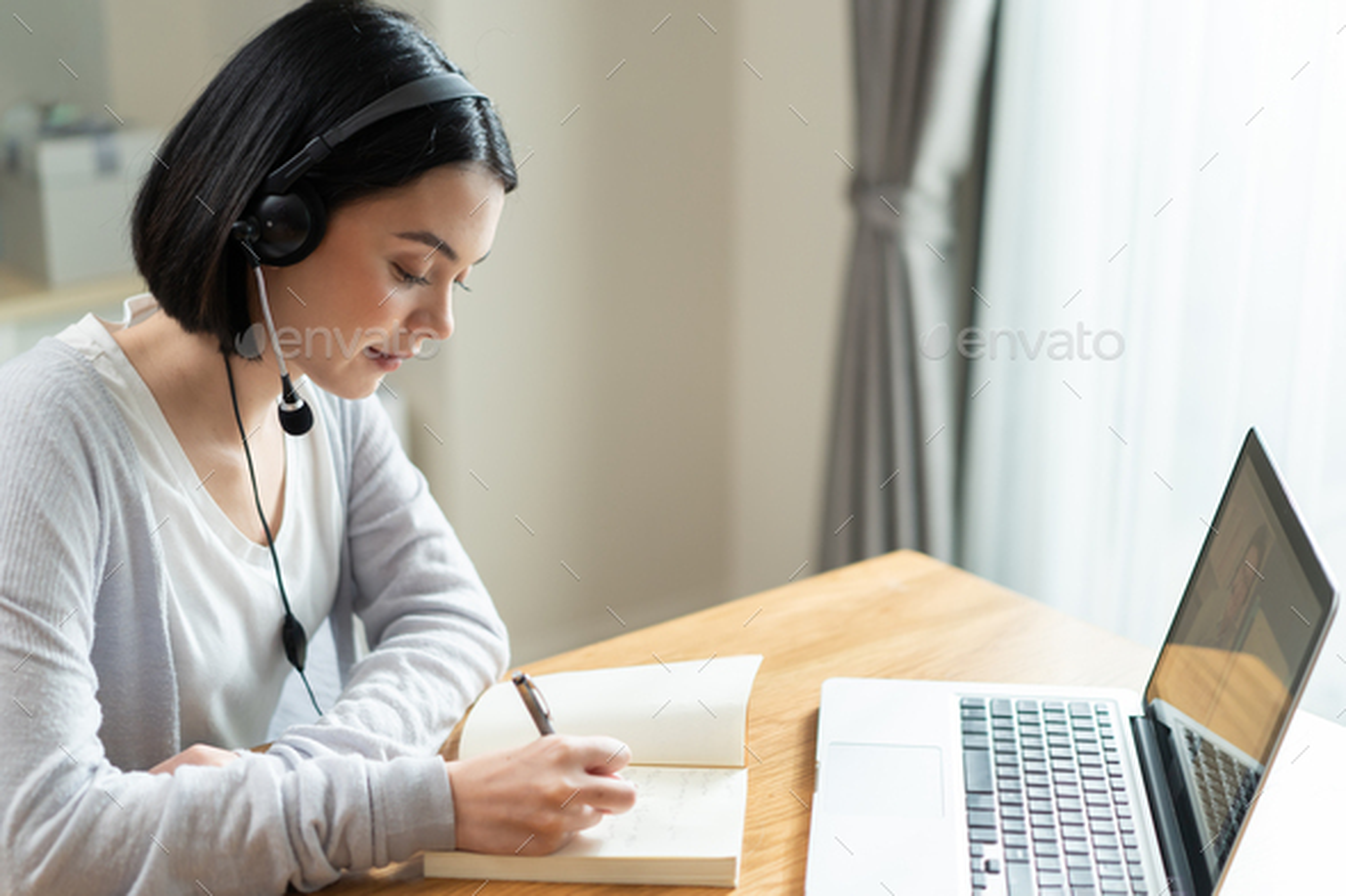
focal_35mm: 55
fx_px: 2056
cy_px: 448
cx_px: 673
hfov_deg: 36.3
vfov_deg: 24.6
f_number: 1.8
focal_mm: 55
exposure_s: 1/320
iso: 400
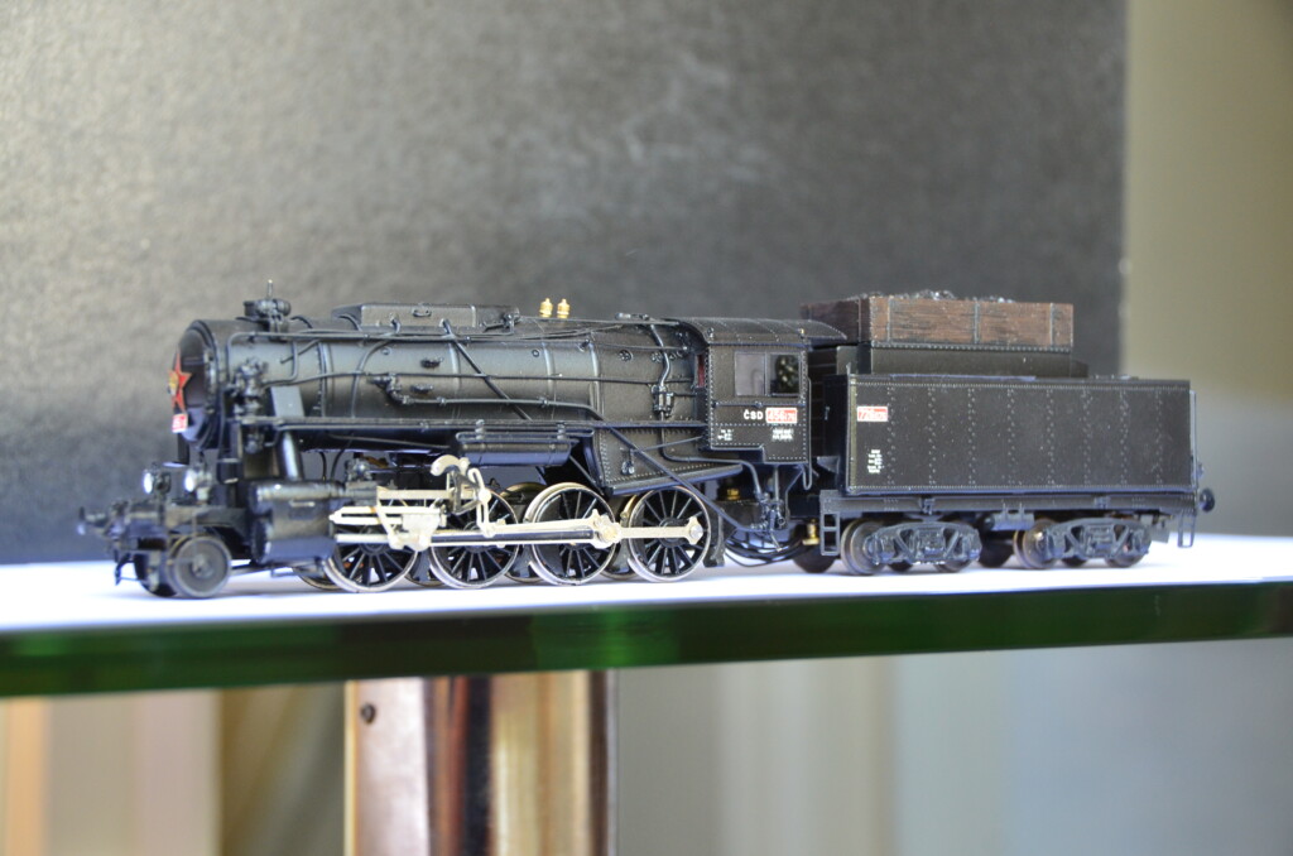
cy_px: 428
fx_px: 2688
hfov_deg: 27.0
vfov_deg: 18.1
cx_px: 646
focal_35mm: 75
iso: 800
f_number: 6.3
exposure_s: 1/13
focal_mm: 50
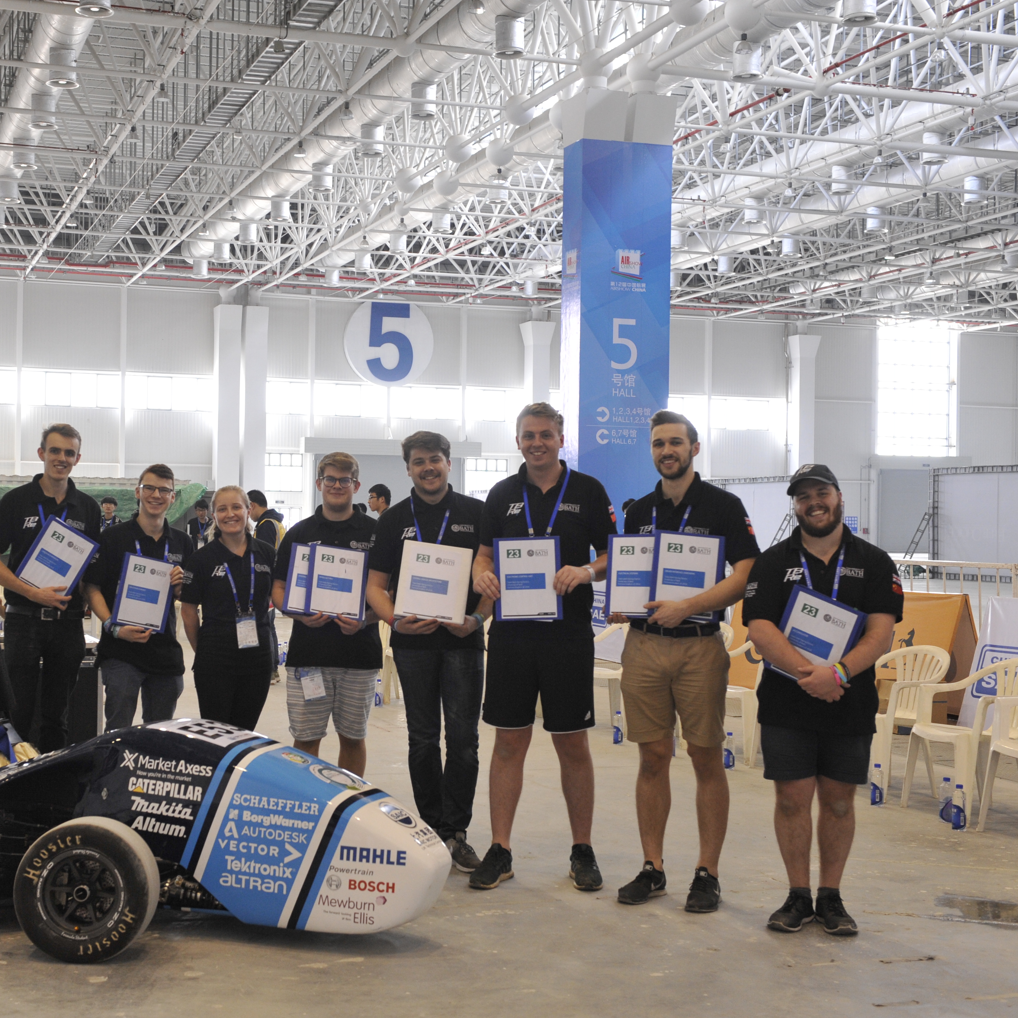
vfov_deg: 34.7
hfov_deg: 34.4
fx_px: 1630
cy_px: 508
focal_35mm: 49
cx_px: 346
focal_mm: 38
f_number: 5
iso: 1600
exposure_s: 1/100
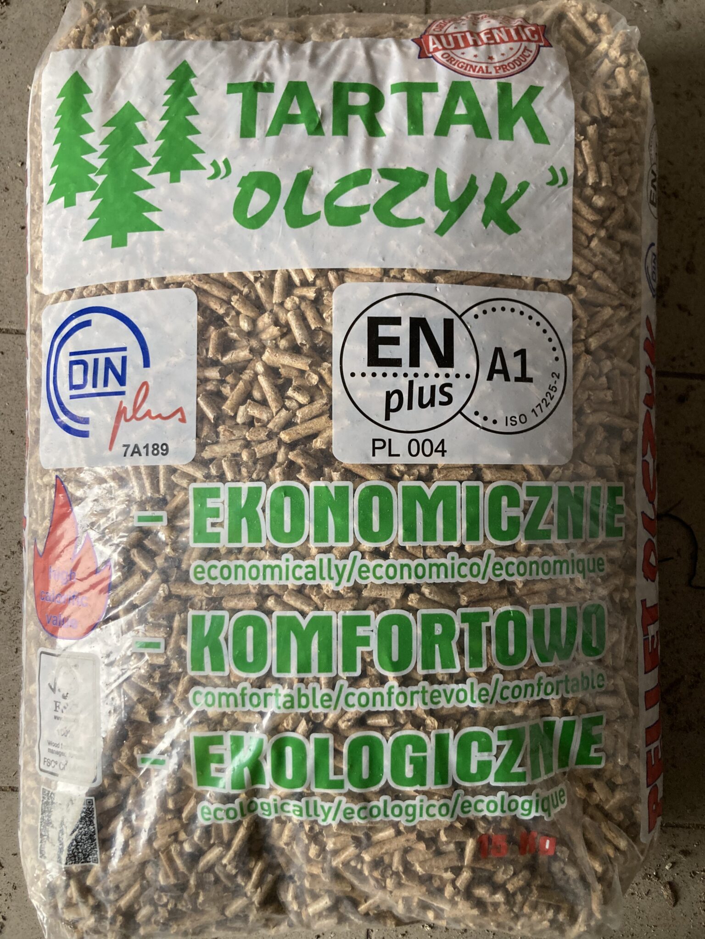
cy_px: 470
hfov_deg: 49.7
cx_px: 352
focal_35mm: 28
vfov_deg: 63.4
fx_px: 760
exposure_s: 1/60
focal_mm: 3.99
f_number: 1.8
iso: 200
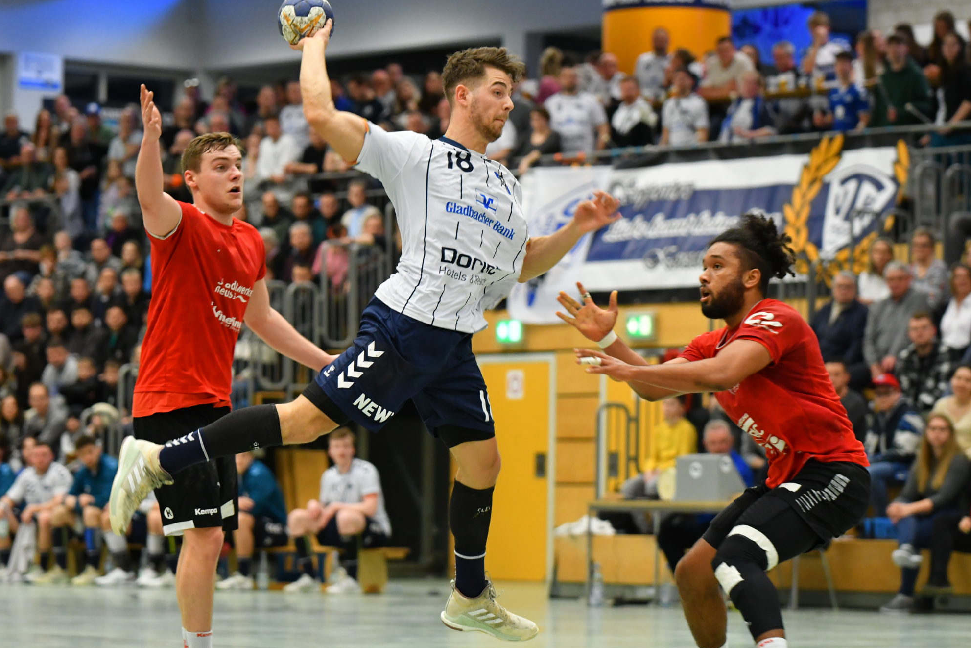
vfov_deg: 8.7
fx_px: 4261
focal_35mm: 158
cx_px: 474
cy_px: 322
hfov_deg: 13.0
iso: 2800
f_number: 2.8
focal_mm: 102
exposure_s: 1/500
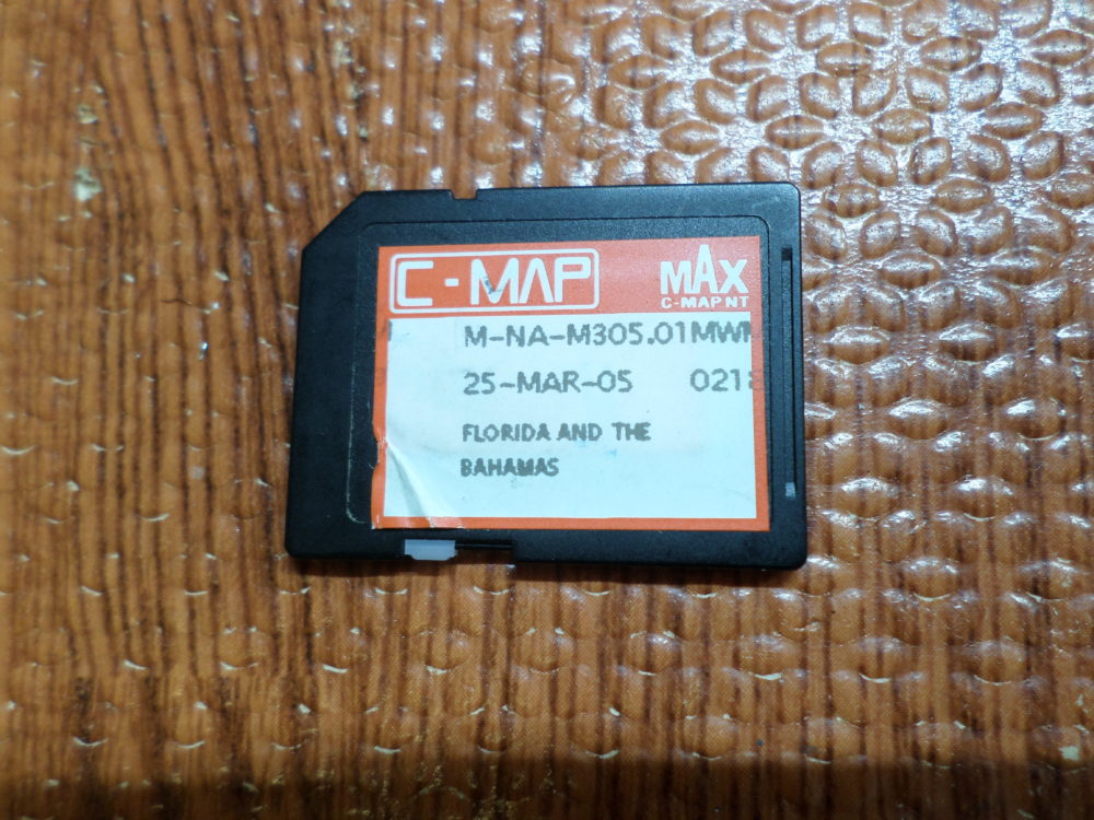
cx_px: 547
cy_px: 410
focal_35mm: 25
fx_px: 790
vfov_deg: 54.9
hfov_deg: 69.4
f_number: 2.5
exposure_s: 1/30
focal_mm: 4.5
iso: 80
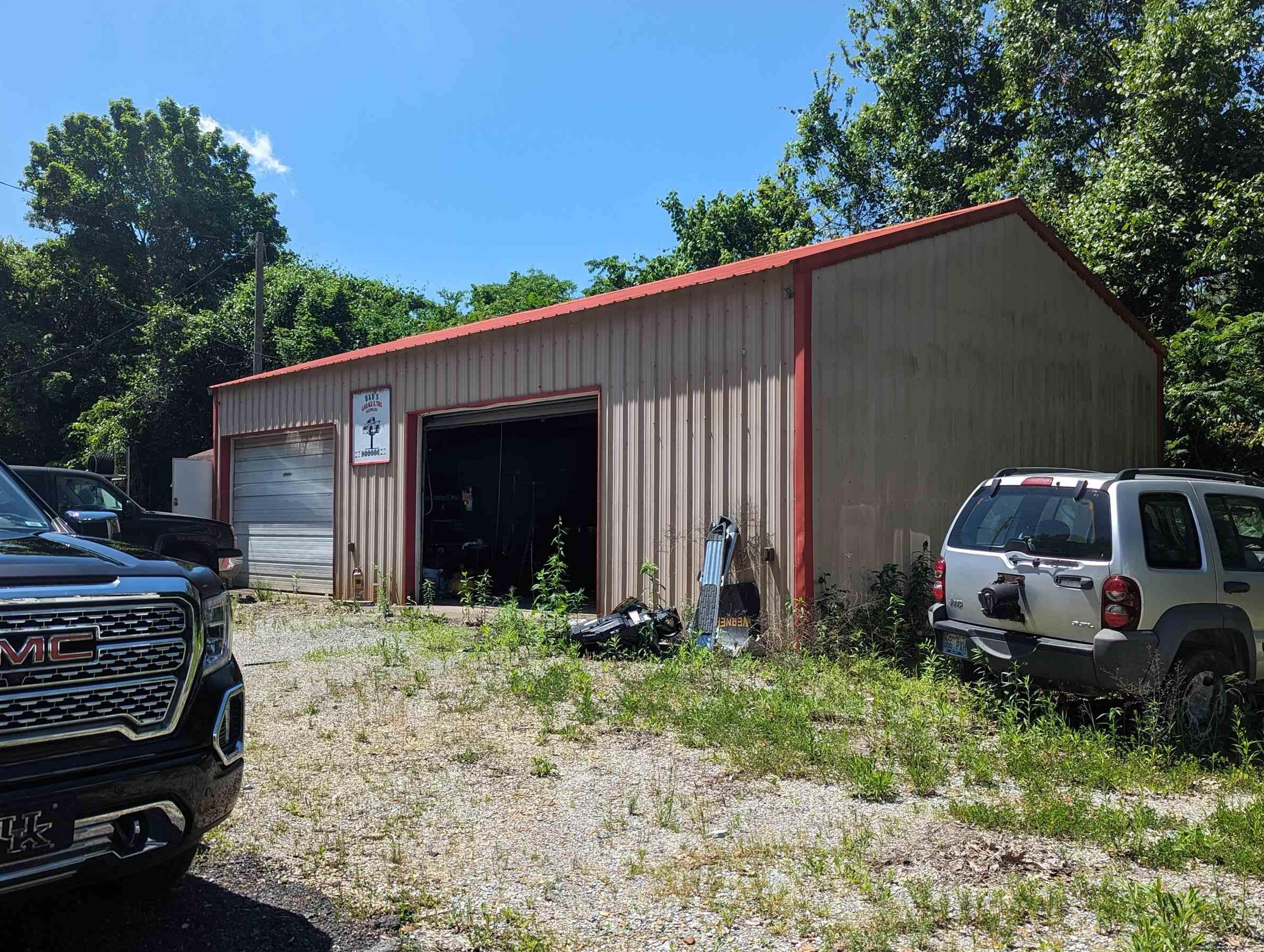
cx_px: 610
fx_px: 1134
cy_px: 468
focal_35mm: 31
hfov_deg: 58.3
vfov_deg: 45.5
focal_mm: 6.81
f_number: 1.85
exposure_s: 1/1550
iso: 41
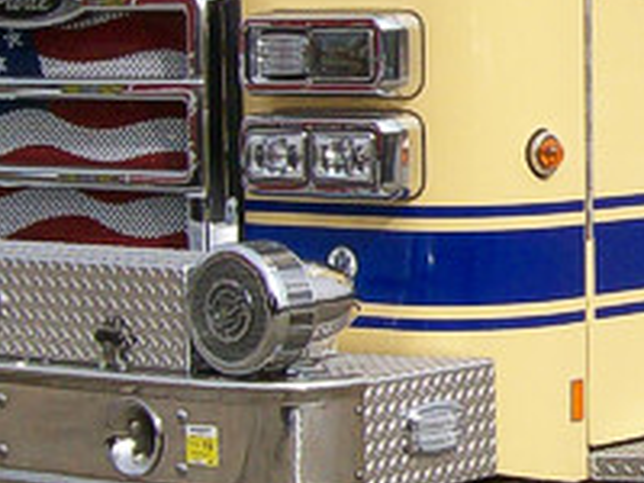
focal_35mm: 135
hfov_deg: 14.4
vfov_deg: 10.9
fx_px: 2512
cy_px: -40
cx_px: 657
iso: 80
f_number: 4.8
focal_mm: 6
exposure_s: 1/732
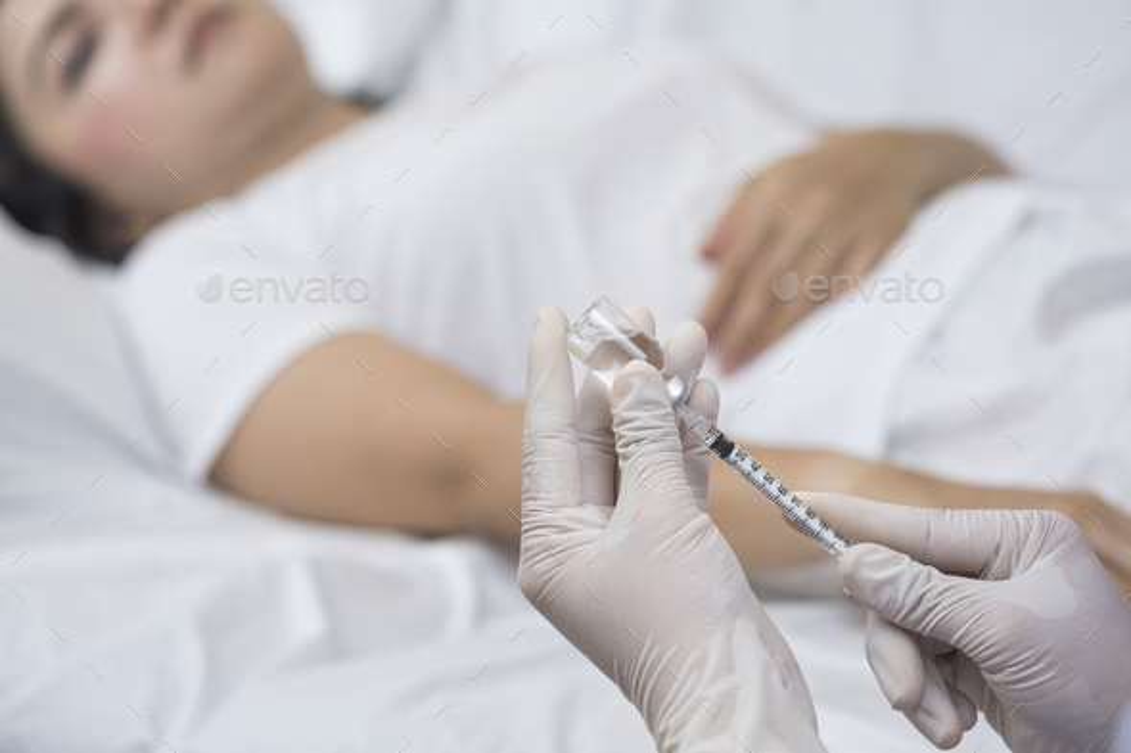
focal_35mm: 90
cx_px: 566
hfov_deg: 22.6
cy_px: 376
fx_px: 2827
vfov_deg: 15.2
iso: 320
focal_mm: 60
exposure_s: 1/200
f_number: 3.2
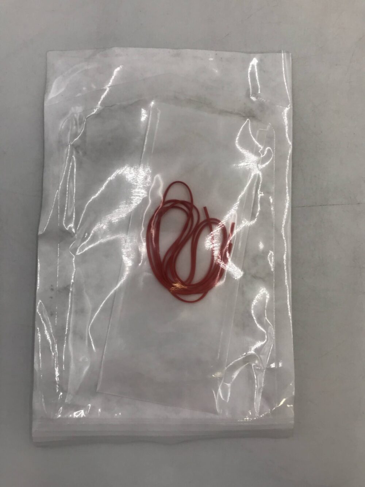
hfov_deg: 49.8
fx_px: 394
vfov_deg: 63.4
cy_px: 244
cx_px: 182
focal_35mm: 28
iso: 20
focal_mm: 3.99
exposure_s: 1/60
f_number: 1.8
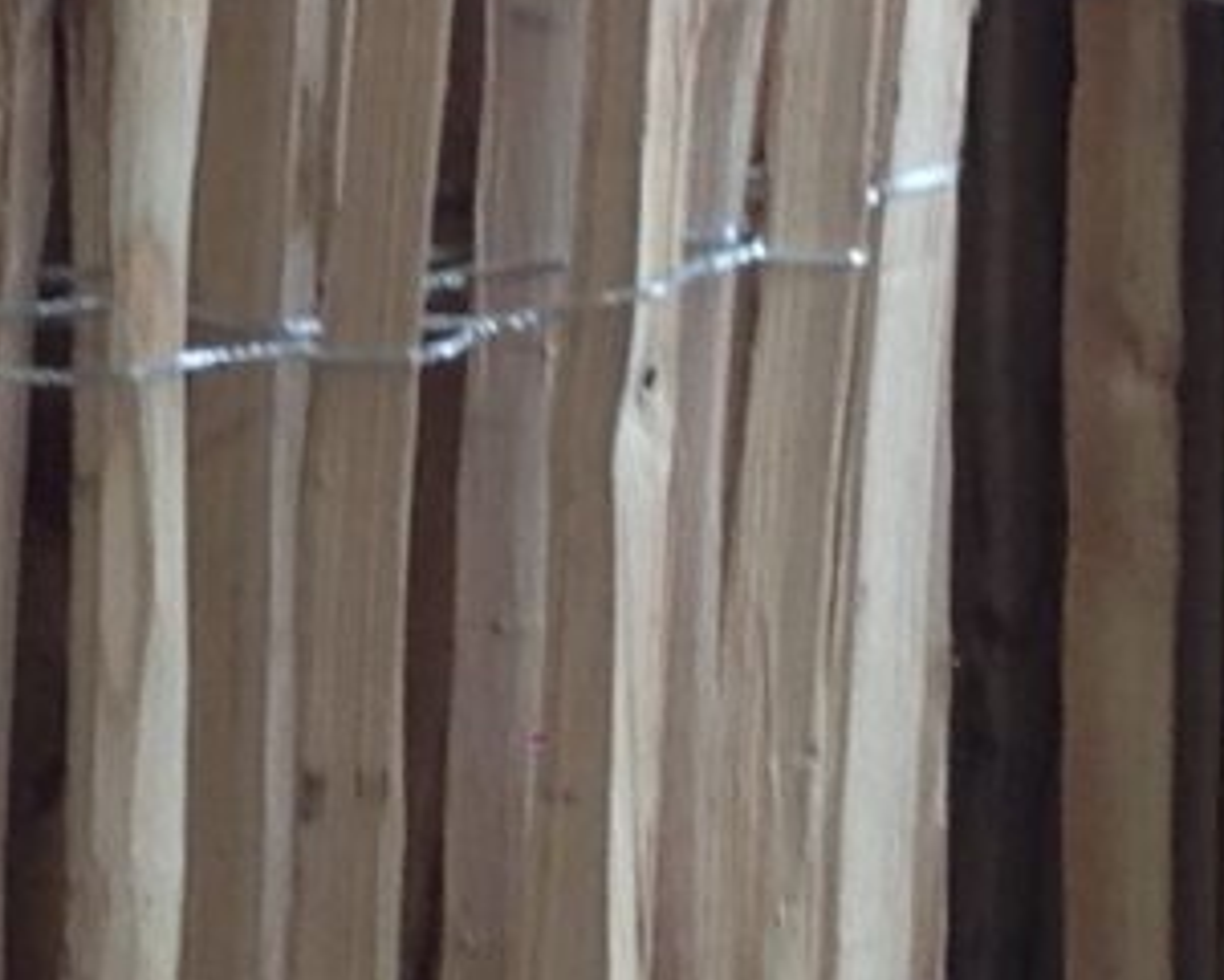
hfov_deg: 7.0
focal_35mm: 274
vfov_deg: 5.6
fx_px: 9929
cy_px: -439
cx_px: -81
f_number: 2.4
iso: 50
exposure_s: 1/120
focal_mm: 4.12
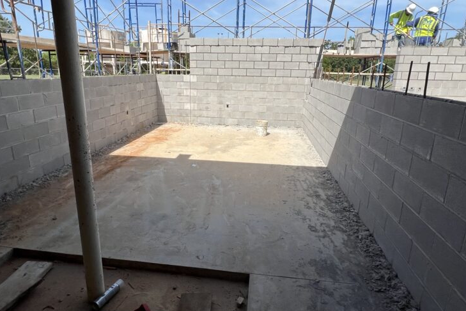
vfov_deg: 64.3
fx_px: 246
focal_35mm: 19
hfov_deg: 86.9
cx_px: 232
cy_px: 133
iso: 32
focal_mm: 1.57
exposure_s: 1/1946
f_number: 1.8
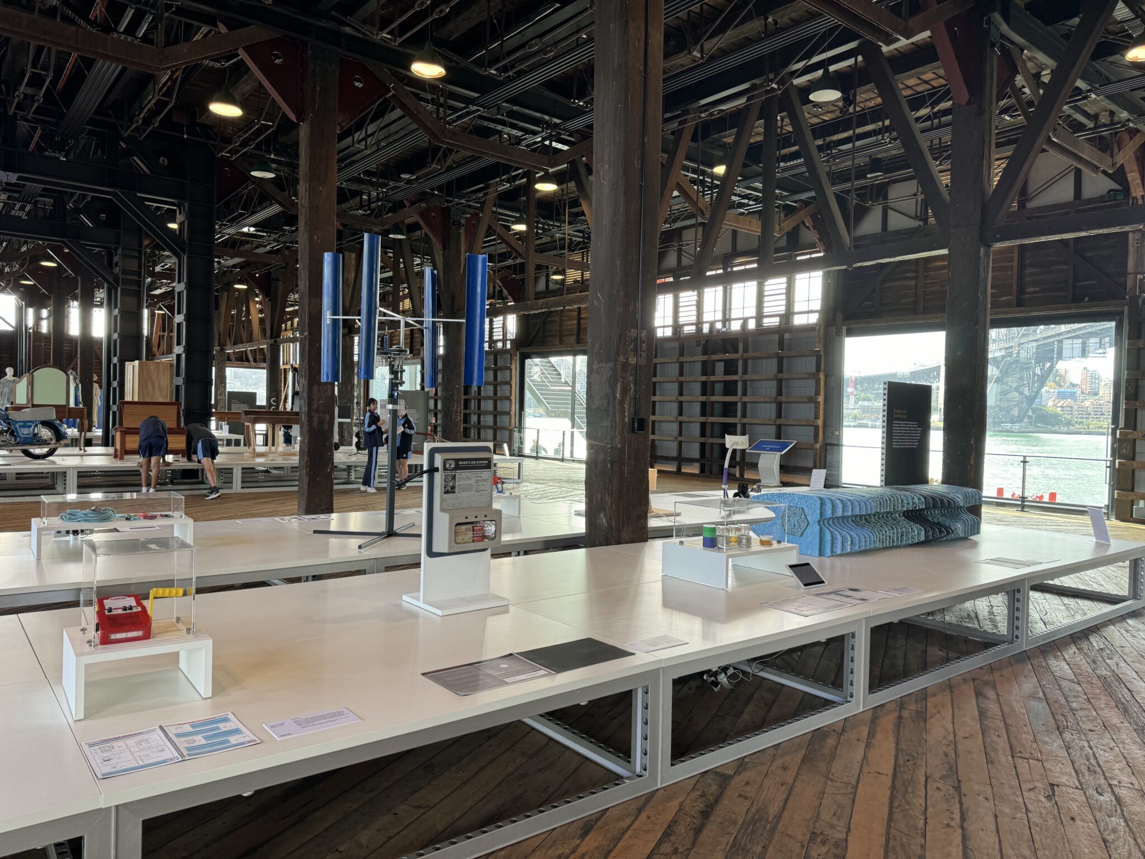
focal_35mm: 24
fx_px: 794
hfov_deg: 71.6
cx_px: 572
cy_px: 430
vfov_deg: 56.8
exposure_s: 1/121
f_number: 1.78
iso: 100
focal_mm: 6.86
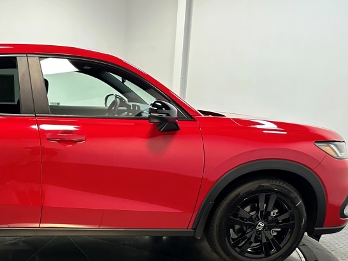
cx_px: 58
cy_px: 229
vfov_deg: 30.9
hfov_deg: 40.0
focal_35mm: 45
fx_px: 453
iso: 500
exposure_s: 1/60
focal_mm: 6.86
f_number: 1.78
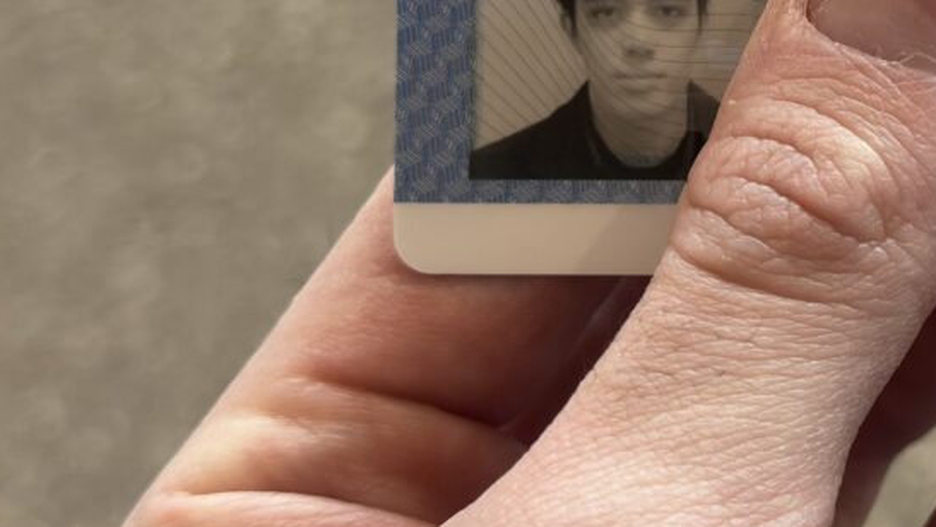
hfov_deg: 19.4
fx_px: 2656
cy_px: -55
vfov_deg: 11.2
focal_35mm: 107
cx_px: 941
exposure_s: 1/60
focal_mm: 6.76
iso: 160
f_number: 1.78
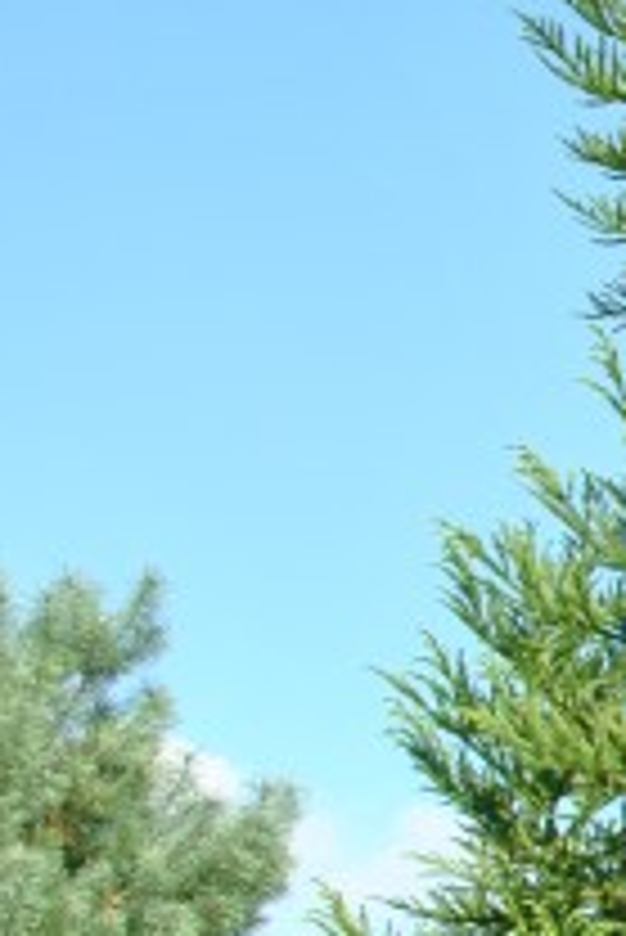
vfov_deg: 14.6
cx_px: 1529
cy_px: 594
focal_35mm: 140
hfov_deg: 8.8
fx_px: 3645
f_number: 8
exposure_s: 1/250
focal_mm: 18
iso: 200
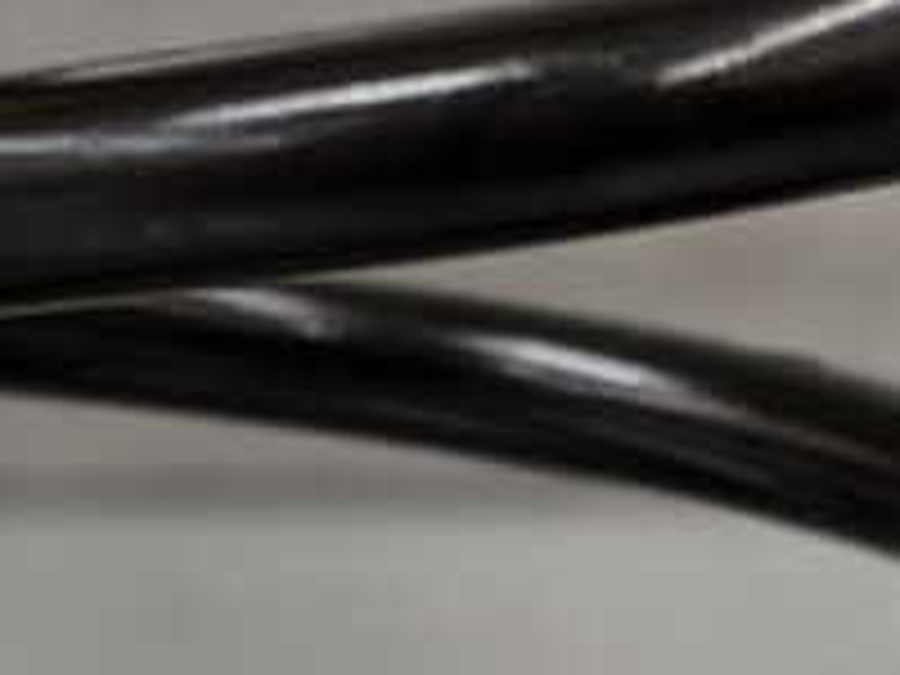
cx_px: 266
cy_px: 632
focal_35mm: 163
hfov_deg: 12.1
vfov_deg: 9.1
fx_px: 4238
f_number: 1.8
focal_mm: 4.44
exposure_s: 1/24
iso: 56
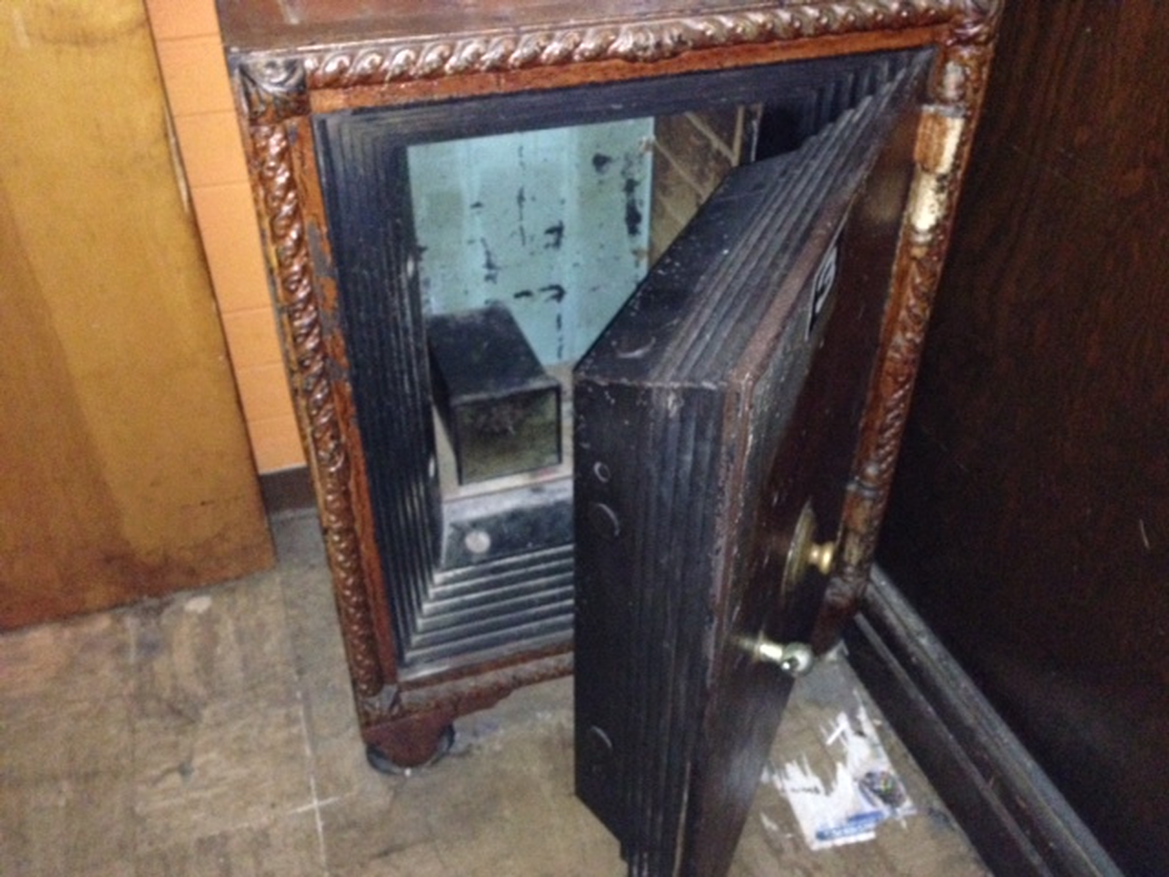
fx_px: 1114
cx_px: 584
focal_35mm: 33
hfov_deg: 55.4
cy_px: 438
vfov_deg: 42.9
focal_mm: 4.12
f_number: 2.4
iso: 800
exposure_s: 1/16
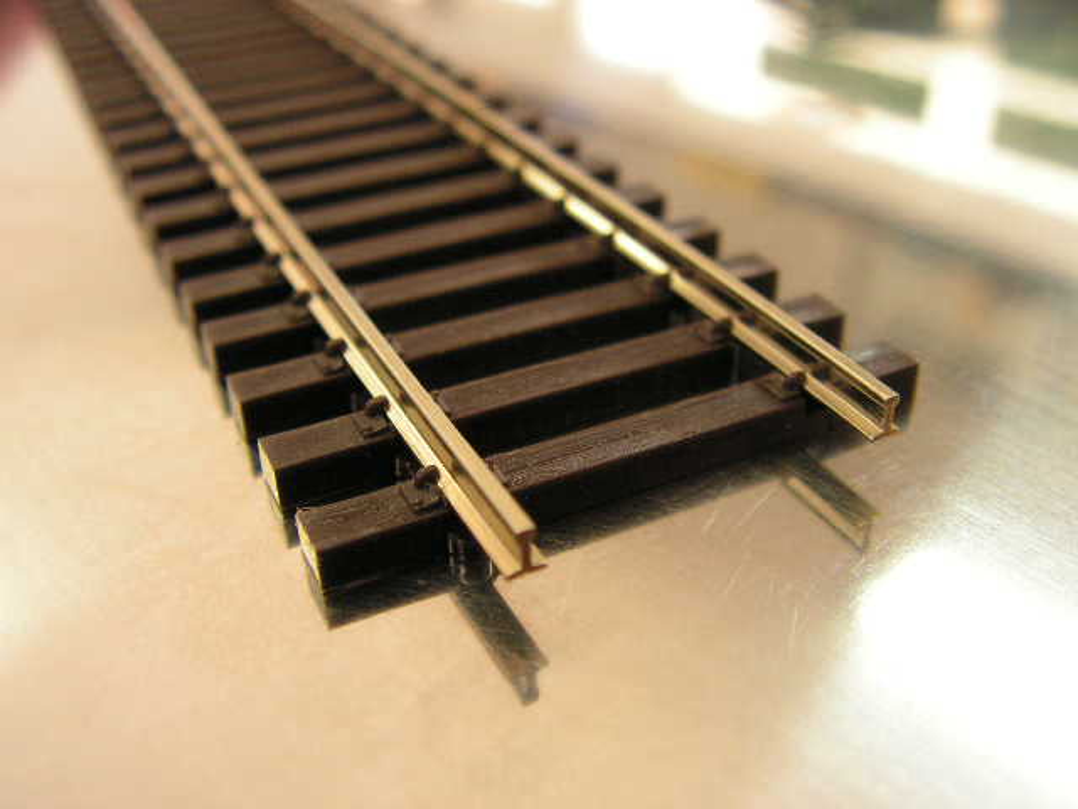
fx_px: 1121
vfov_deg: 39.7
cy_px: 404
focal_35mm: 36
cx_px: 539
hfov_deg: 51.4
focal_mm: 6
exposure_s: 1/40
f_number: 3.2
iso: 200
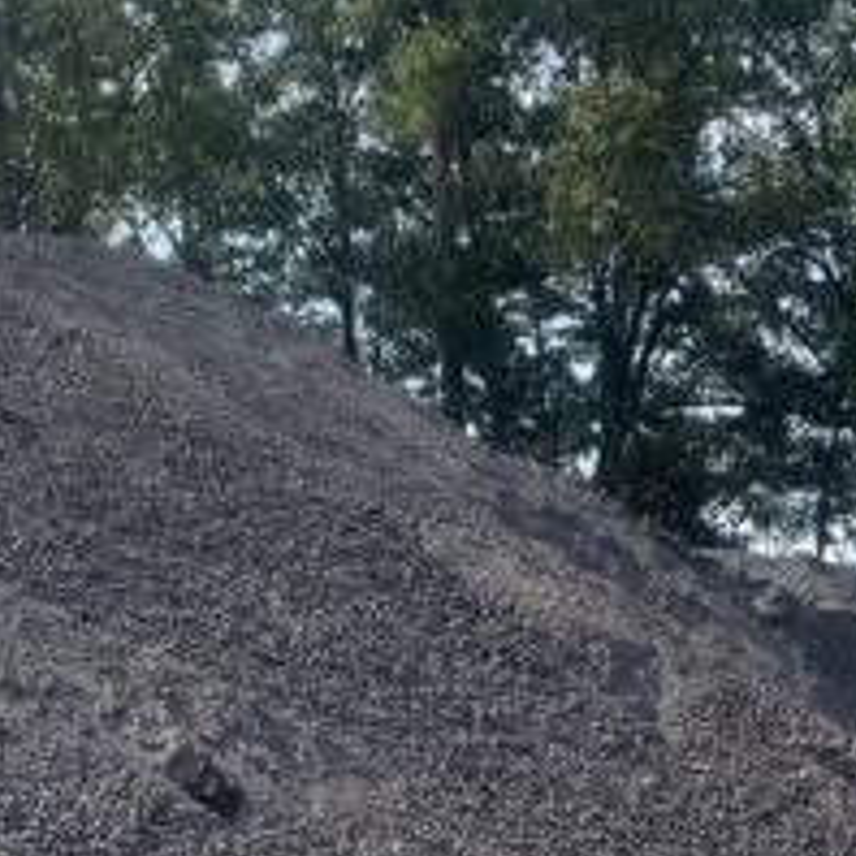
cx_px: 610
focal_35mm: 119
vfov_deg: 14.2
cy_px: 1055
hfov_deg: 14.6
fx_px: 3329
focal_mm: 4.25
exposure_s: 1/1266
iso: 25
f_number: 1.8
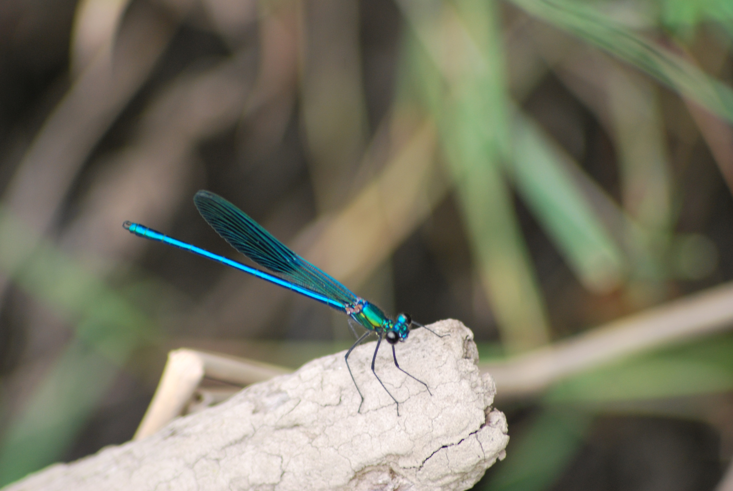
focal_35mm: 450
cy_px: 246
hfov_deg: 4.6
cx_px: 366
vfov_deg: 3.1
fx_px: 9174
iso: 280
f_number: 5.6
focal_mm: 300
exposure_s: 1/125
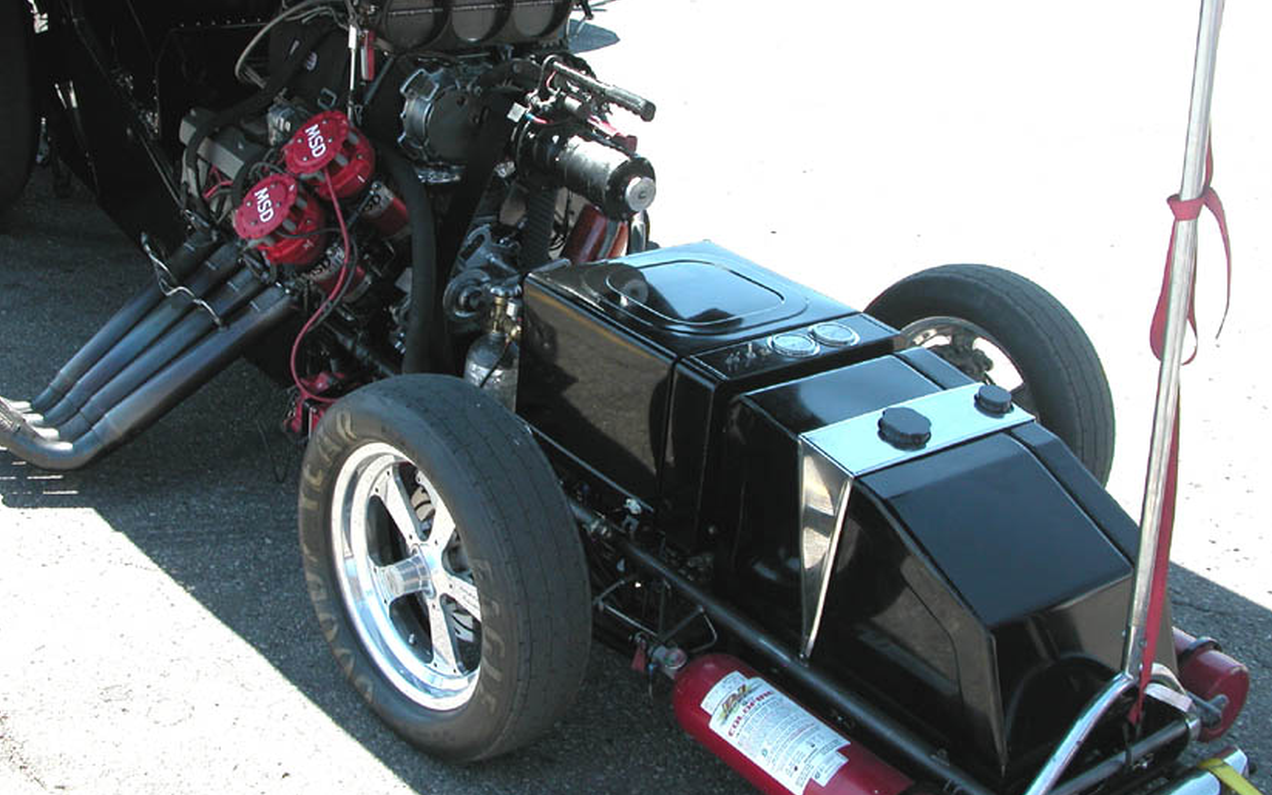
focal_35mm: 45
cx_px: 560
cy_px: 270
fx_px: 1560
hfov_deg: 44.3
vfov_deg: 28.4
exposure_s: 1/141
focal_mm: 8.9
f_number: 4.5
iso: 100
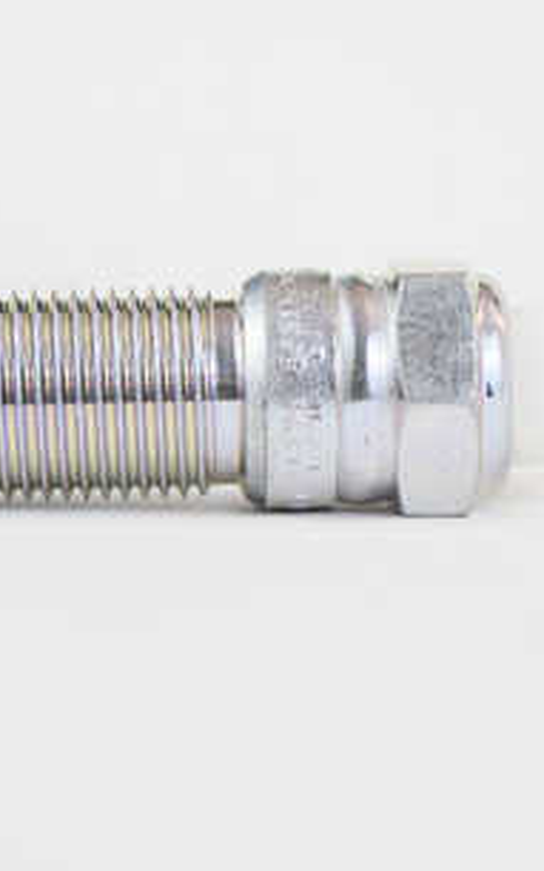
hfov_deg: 7.4
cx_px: 387
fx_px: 4180
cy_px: 397
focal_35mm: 176
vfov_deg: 11.9
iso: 900
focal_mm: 55
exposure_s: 1/60
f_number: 5.6
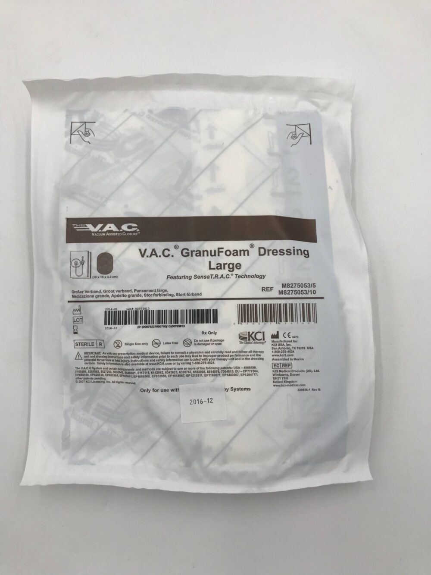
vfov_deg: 63.4
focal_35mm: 28
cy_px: 288
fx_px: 465
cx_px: 216
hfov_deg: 49.8
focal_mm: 3.99
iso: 20
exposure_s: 1/197
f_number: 1.8
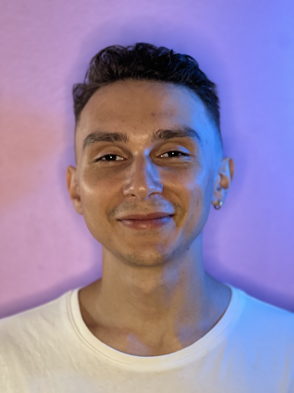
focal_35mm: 77
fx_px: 872
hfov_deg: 19.1
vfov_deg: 25.3
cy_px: 196
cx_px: 147
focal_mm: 9
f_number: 2.8
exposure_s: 1/37
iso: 400
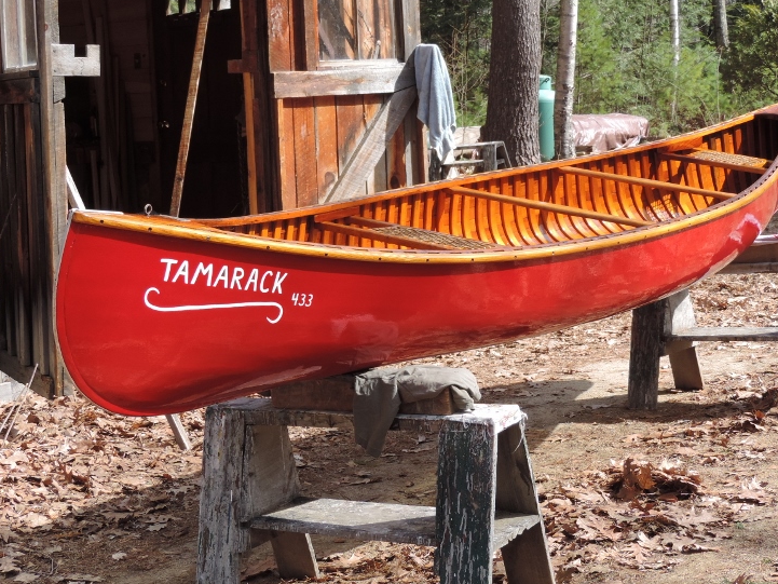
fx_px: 1596
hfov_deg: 27.4
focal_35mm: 71
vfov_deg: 20.7
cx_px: 373
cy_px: 267
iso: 80
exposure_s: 1/200
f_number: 3.6
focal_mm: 8.9
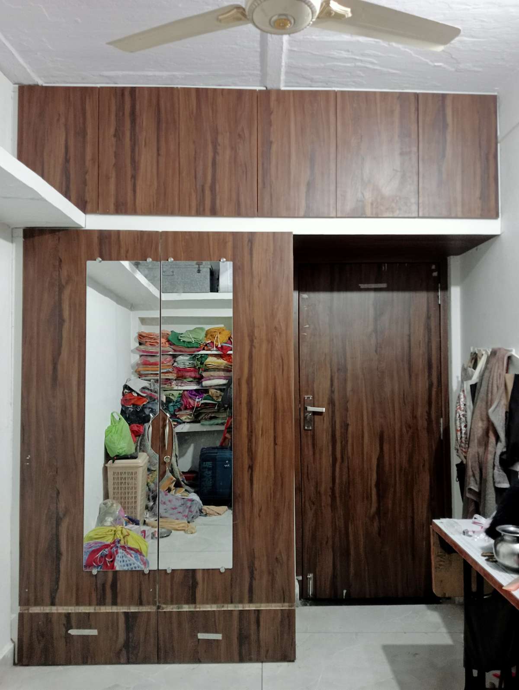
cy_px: 345
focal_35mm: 28
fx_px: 558
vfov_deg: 63.4
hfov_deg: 49.9
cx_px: 260
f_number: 1.8
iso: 1637
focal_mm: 4.04
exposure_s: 1/25
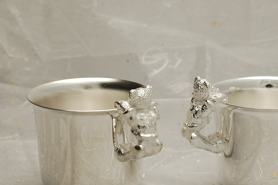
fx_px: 957
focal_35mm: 124
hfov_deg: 16.5
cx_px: 189
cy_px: 117
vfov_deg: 11.0
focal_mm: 60
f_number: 11
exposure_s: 1/20
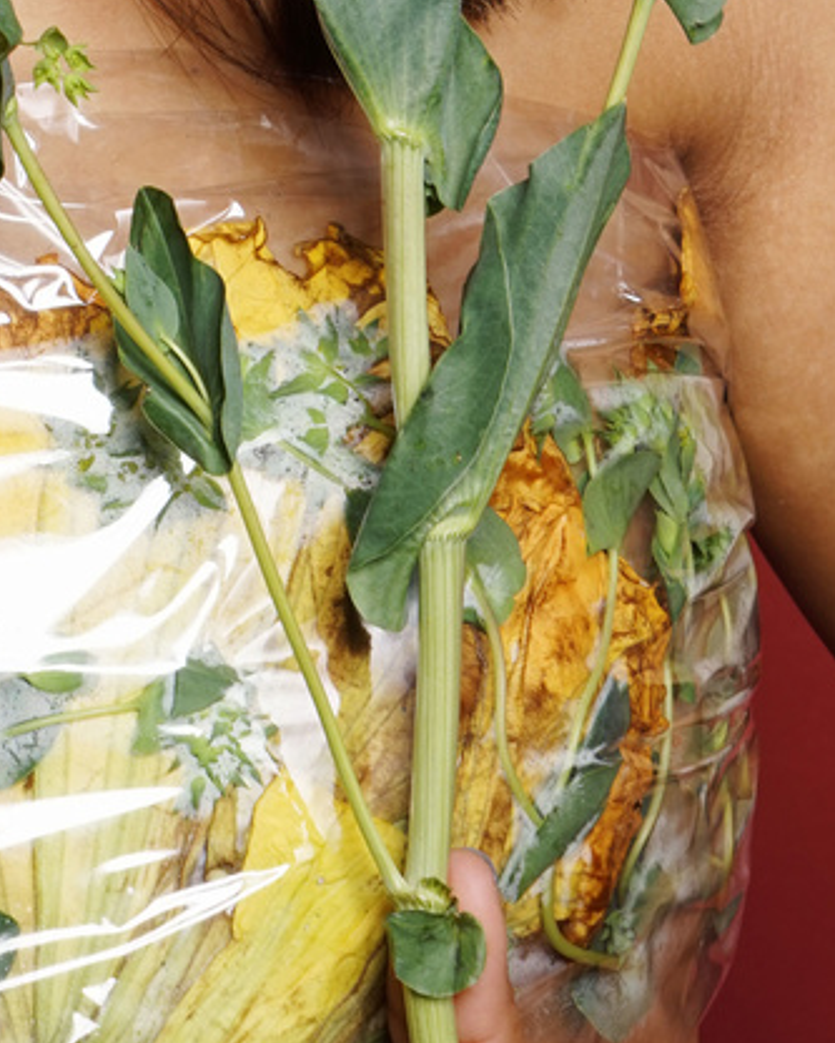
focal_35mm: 268
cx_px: -316
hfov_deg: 5.7
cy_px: -810
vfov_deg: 7.0
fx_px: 8276
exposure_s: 1/100
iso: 125
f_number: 13
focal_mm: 66
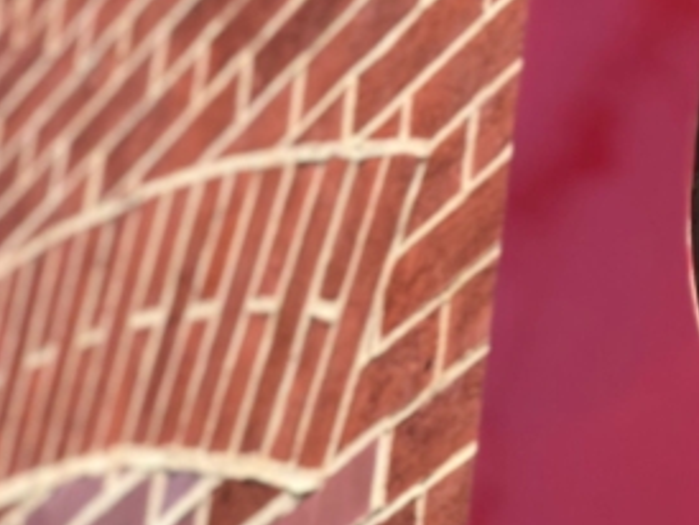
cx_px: 1033
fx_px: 3921
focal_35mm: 194
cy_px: 46
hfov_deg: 9.9
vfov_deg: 7.6
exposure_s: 1/414
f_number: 2.4
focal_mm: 6
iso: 16
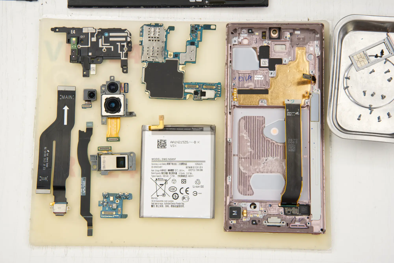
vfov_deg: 18.2
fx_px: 821
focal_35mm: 75
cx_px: 197
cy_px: 132
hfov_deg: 27.0
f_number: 11
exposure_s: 1/10
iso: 100
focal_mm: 75
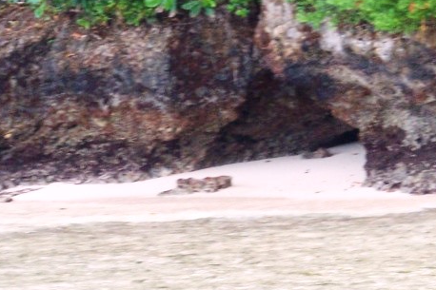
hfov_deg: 7.6
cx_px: 374
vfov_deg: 5.0
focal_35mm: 272
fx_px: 3293
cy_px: -73
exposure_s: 1/125
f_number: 4.4
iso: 200
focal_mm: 19.2
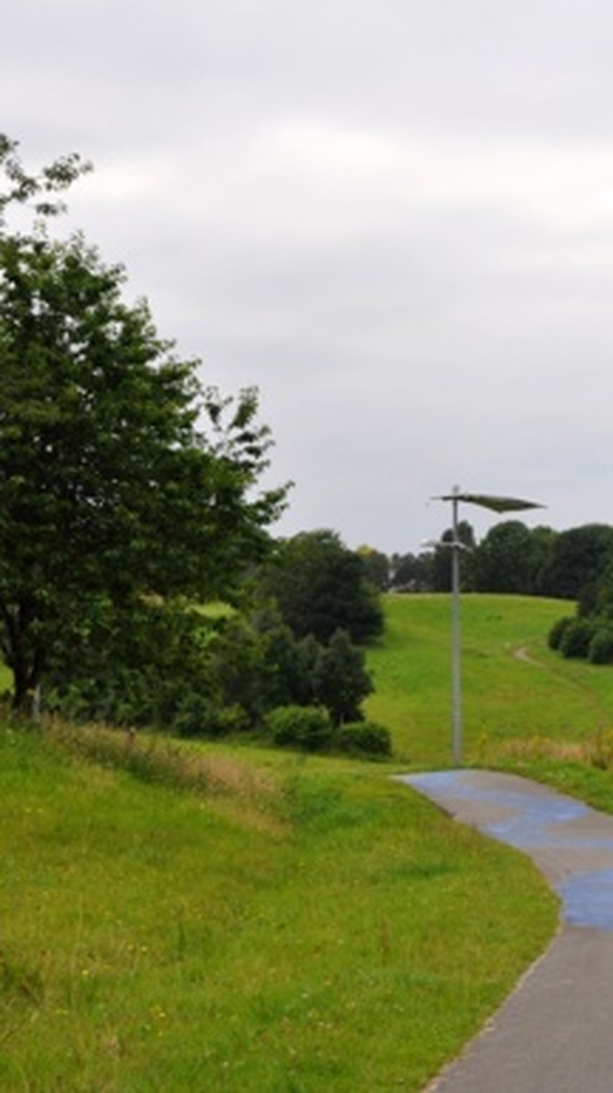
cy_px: 545
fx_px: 2345
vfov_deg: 26.2
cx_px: 763
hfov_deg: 14.4
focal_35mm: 81
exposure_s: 1/160
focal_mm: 34
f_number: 13
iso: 200
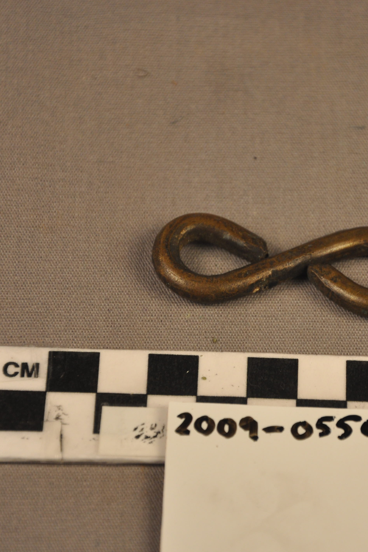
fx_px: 3644
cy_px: 276
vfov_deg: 8.7
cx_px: 286
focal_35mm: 238
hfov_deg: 5.8
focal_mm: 105
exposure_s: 1/80
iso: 400
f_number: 5.6
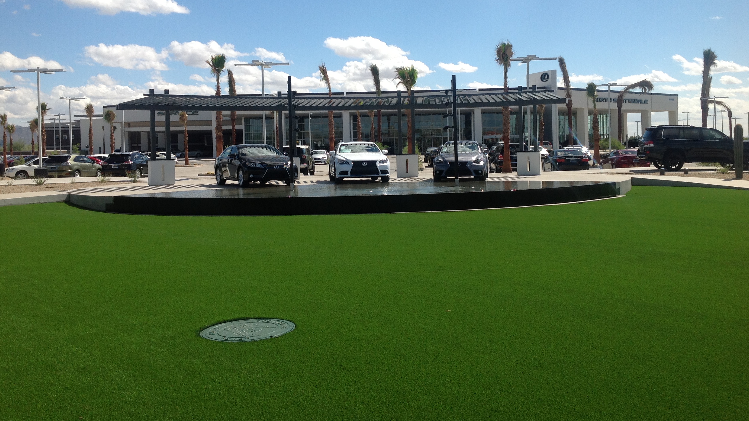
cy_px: 143
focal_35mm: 39
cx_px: 381
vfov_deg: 30.2
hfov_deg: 51.6
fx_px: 774
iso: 50
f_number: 2.4
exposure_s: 1/2519
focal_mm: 4.28
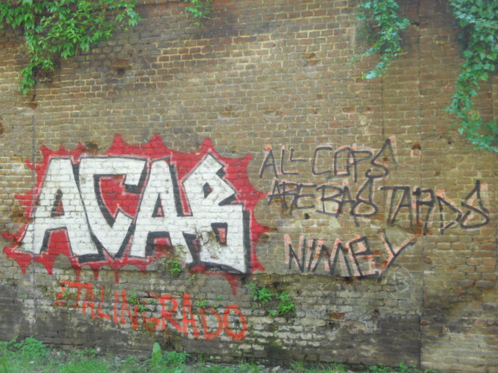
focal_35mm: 41
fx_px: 590
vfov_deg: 35.1
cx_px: 249
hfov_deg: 45.8
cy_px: 186
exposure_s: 1/160
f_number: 3.2
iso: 400
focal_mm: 7.3
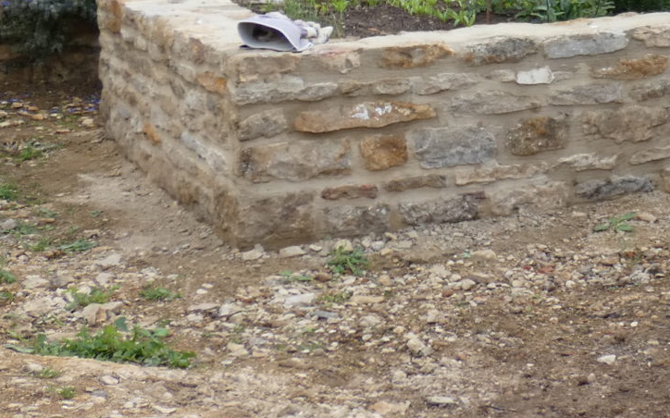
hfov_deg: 18.3
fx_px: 1917
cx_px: 900
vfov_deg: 12.1
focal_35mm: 105
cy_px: -119
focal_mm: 6.2
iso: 80
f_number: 3.4
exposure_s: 1/160
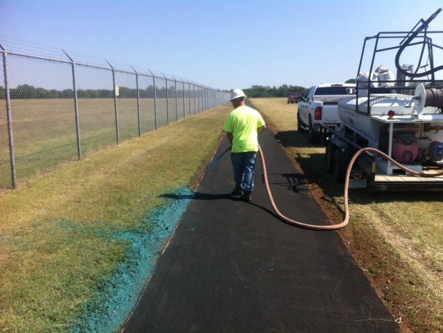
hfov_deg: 52.6
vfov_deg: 40.7
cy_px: 166
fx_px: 448
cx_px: 222
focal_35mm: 35
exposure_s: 1/1207
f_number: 2.8
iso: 80
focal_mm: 3.85
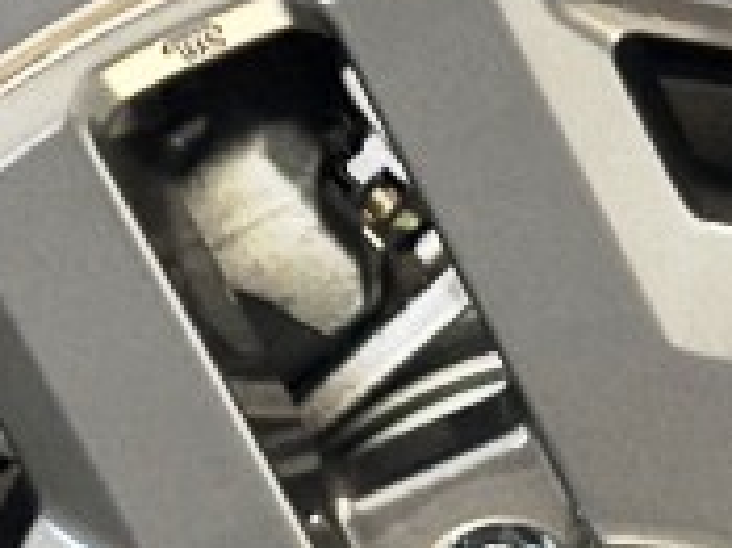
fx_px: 5938
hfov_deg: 7.1
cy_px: 740
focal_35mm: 281
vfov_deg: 5.3
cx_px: 494
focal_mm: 6.86
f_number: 1.78
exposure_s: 1/24
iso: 640
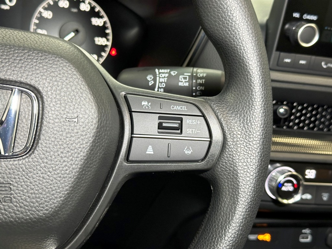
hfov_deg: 39.7
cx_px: 166
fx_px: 460
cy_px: 124
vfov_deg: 30.3
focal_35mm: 48
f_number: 1.78
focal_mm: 6.86
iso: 500
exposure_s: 1/40
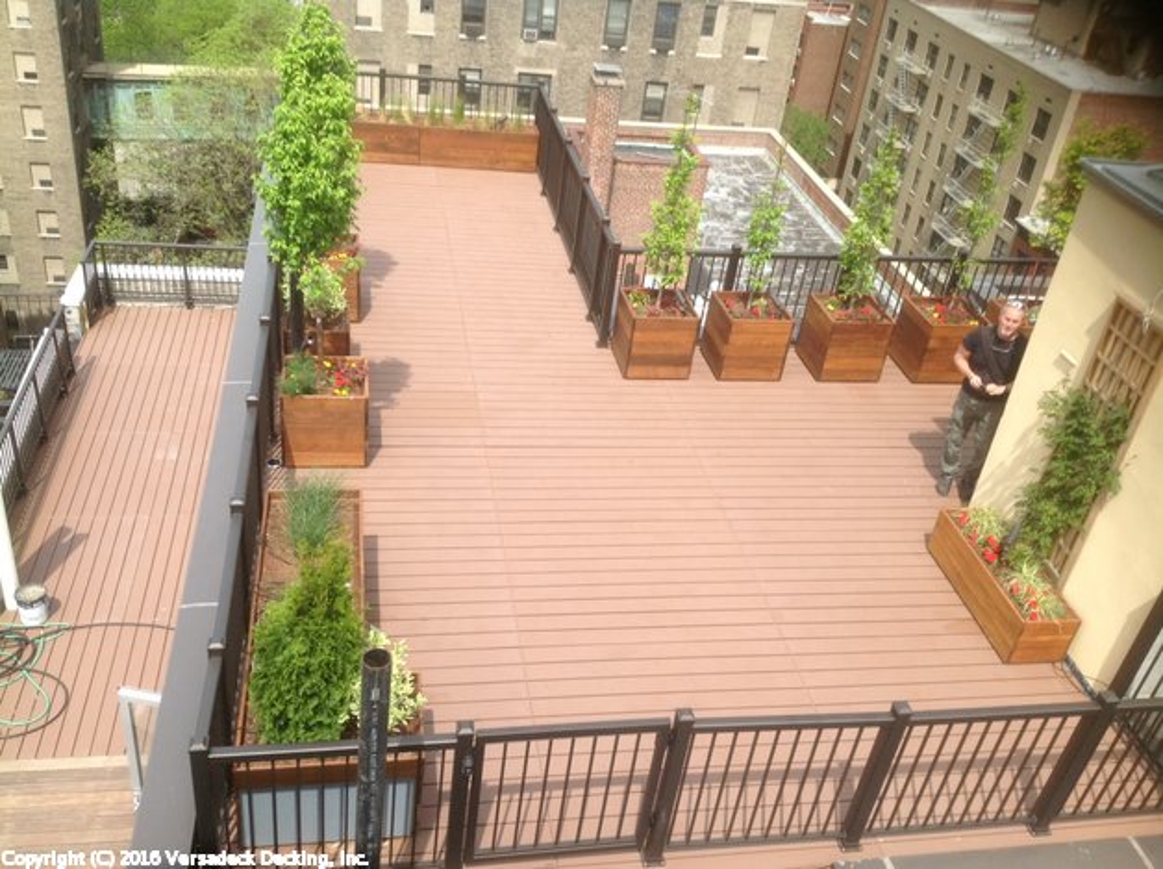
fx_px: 1174
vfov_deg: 40.6
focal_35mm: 35
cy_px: 434
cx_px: 582
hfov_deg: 52.7
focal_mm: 4.28
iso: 50
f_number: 2.4
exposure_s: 1/840
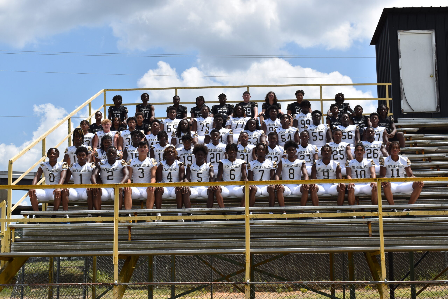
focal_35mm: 57
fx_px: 709
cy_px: 150
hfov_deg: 35.1
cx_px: 224
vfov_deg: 23.8
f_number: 11
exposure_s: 1/500
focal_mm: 38
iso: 200
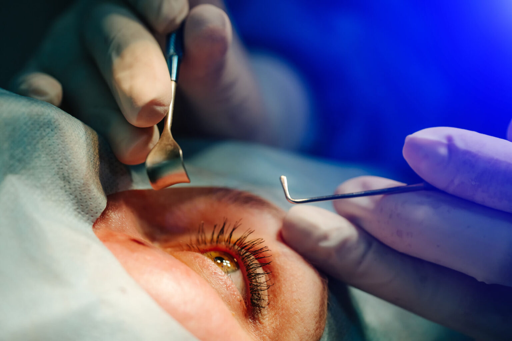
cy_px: 170
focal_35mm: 90
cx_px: 256
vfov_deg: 15.2
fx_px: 1280
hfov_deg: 22.6
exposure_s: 1/1000
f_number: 4.5
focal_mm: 90
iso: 640
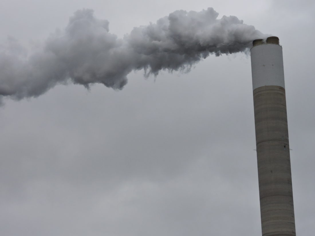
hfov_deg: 16.4
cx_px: 158
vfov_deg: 12.3
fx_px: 1092
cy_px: 118
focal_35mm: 120
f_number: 4.2
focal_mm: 21.4
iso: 400
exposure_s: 1/1250
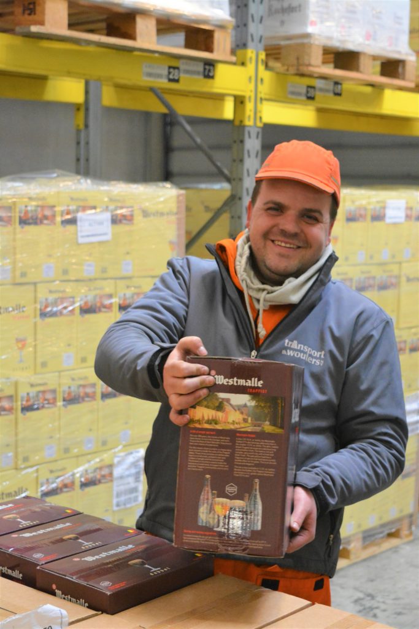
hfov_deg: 20.2
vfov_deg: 29.9
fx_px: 1178
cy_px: 314
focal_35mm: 68
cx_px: 210
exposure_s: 1/15
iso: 3200
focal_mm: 45
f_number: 5
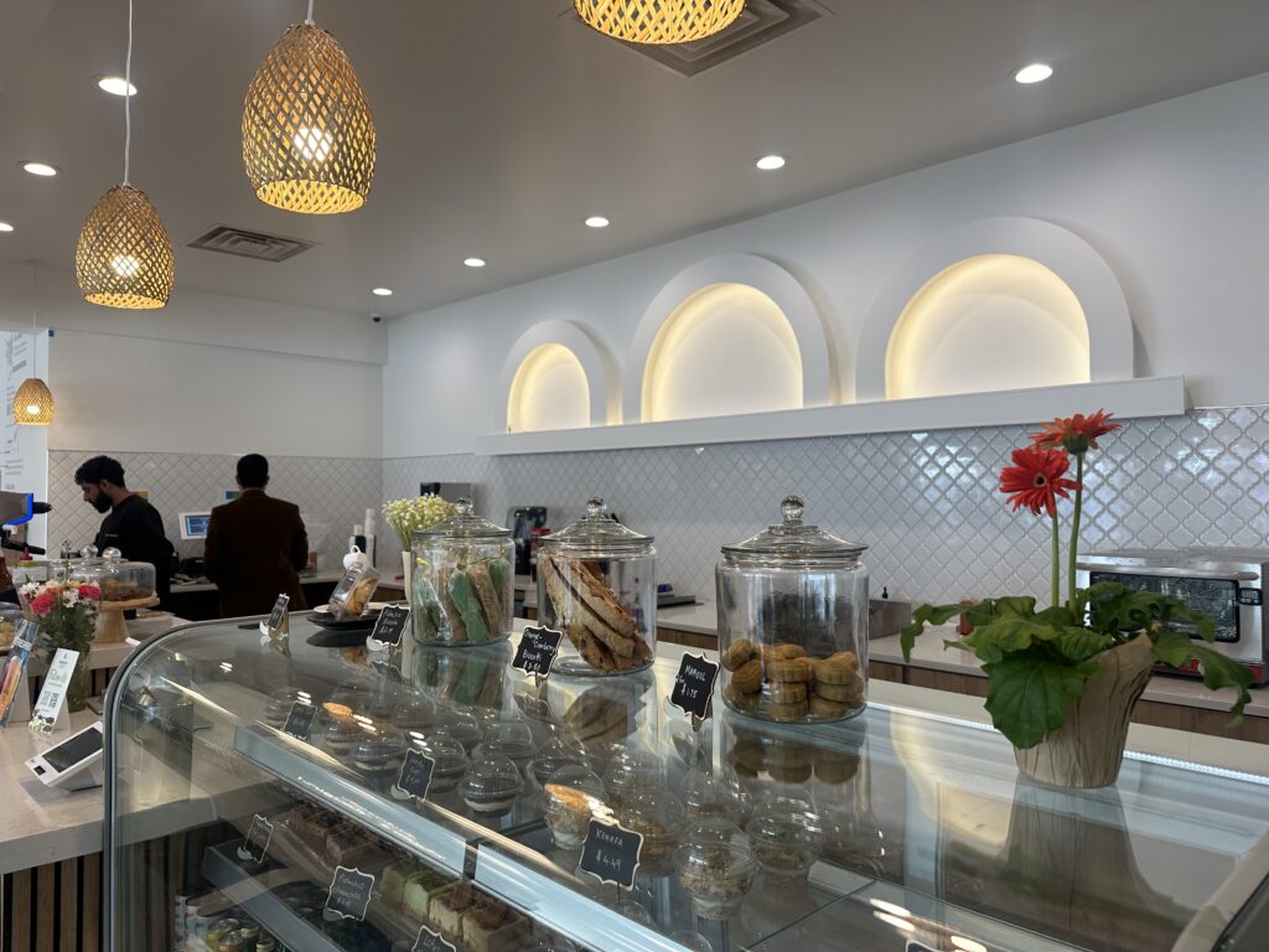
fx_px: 880
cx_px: 634
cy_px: 476
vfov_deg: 56.8
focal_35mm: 24
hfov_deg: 71.6
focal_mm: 6.86
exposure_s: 1/120
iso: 64
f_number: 1.78
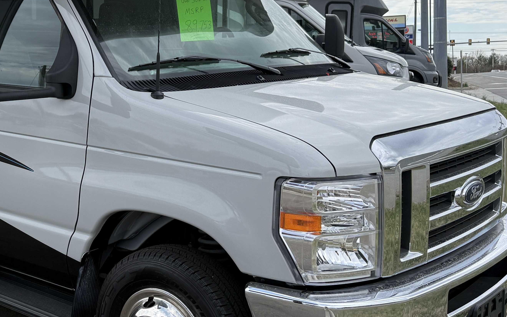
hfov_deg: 35.3
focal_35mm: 55
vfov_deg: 23.5
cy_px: 111
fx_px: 760
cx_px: 75
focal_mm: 6.76
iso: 80
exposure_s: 1/3953
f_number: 1.78
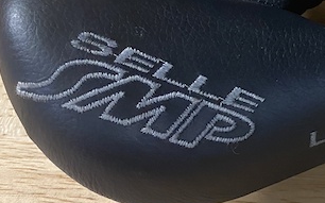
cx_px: 390
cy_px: 40
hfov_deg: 25.6
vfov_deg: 17.9
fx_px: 637
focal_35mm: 72
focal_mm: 4.25
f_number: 1.8
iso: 320
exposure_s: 1/60
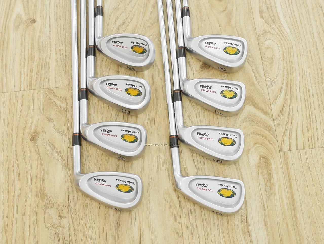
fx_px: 468
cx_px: 162
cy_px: 122
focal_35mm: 50
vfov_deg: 29.1
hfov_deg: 38.2
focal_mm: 25
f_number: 4.5
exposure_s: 1/40
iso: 1600
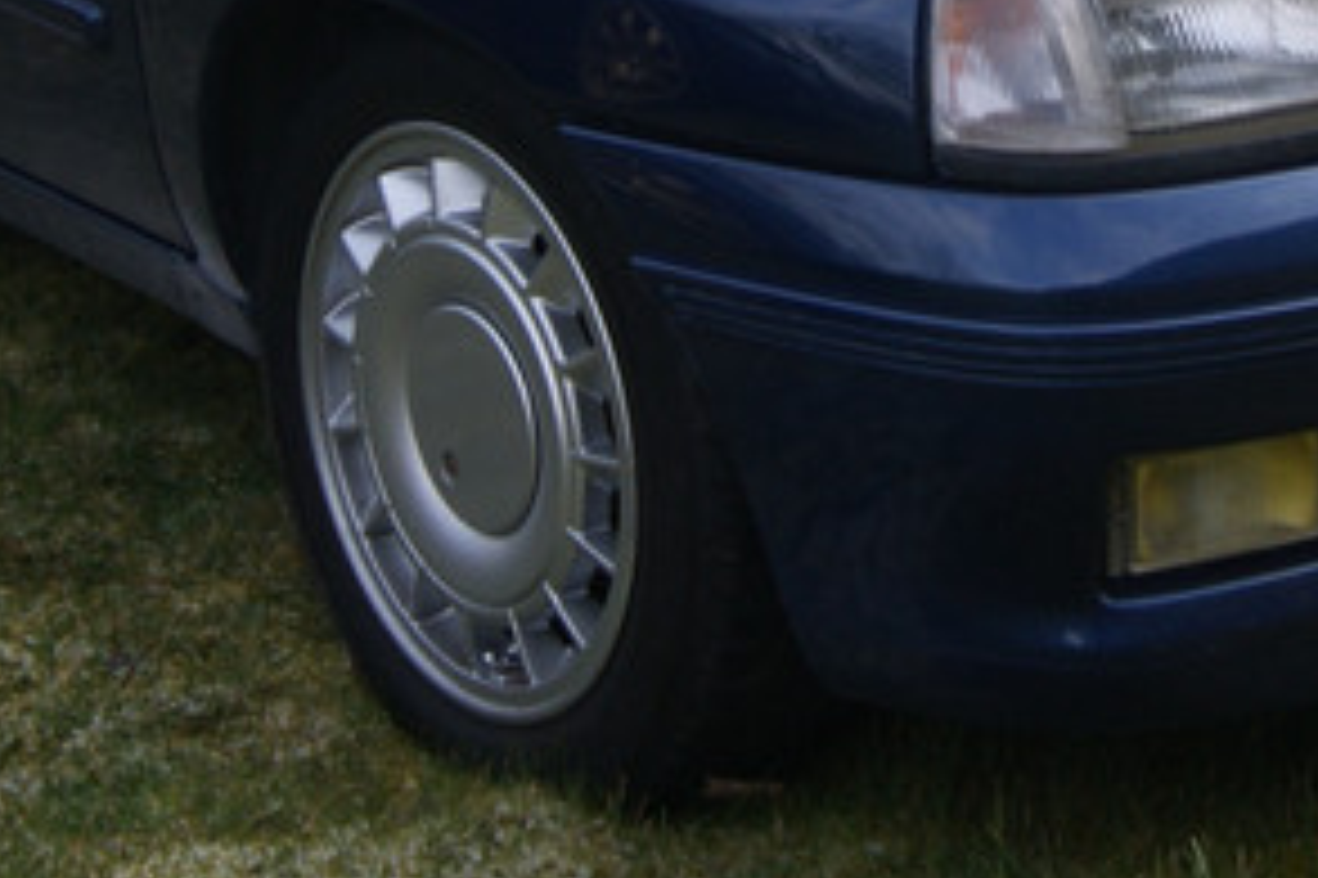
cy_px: -333
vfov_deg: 10.8
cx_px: 931
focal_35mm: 123
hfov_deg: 16.6
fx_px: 4500
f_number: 9
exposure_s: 1/80
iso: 100
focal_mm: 20
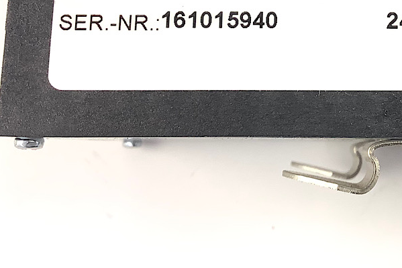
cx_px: 342
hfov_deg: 30.4
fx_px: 714
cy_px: -20
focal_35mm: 64
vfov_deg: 20.3
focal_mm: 3.3
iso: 50
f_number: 2.4
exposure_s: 1/50
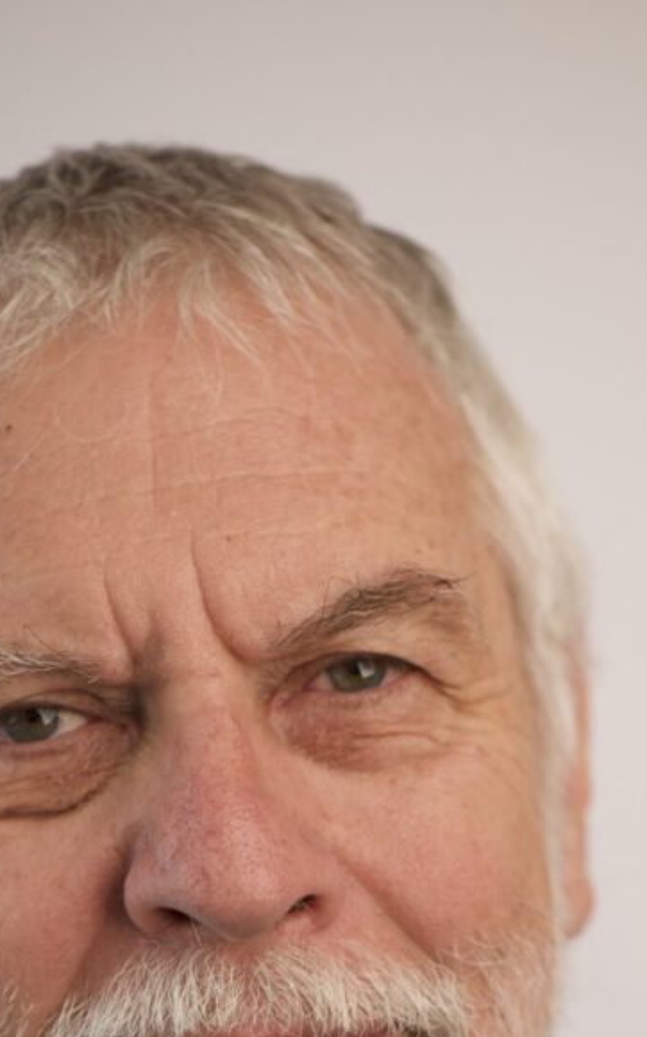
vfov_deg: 11.0
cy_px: 889
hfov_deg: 6.9
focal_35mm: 189
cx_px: 297
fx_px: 5337
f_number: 4
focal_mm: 105
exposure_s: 1/100
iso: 400
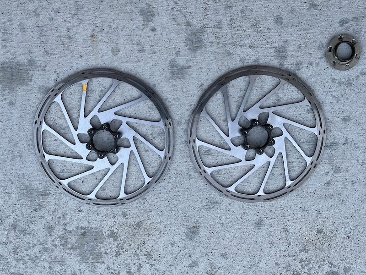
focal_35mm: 26
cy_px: 138
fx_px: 275
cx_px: 183
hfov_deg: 67.3
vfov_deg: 53.1
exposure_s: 1/121
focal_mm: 5.1
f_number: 1.6
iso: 50
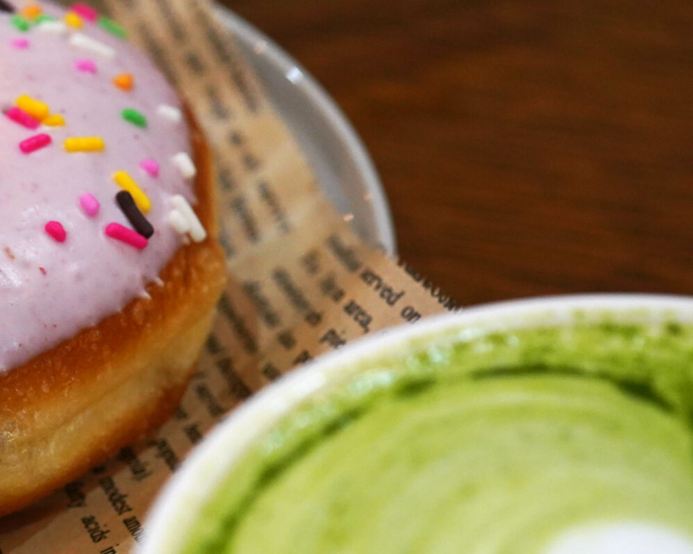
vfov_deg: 12.8
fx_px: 2461
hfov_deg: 15.5
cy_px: 370
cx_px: -116
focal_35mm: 120
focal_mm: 50
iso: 2500
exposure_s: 1/125
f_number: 5
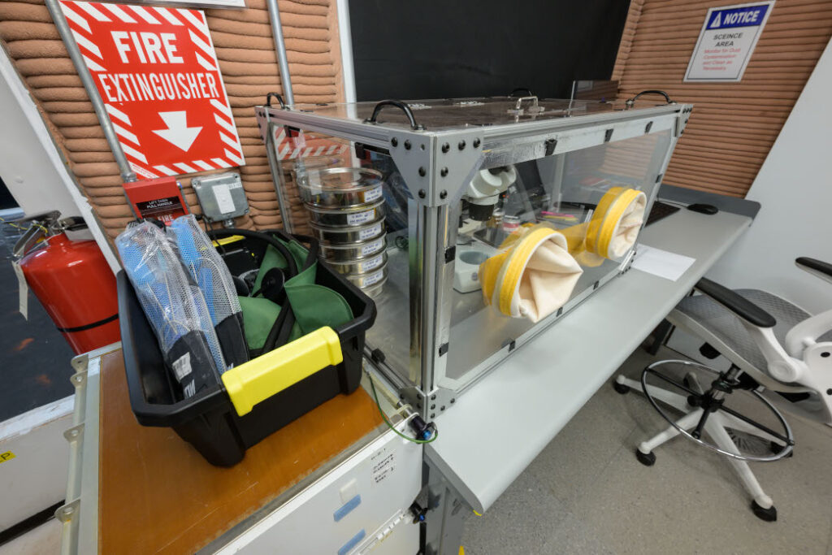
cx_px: 416
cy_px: 278
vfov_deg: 81.2
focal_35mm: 14
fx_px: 324
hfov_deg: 104.2
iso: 100
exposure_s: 1/6
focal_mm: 14
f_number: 8
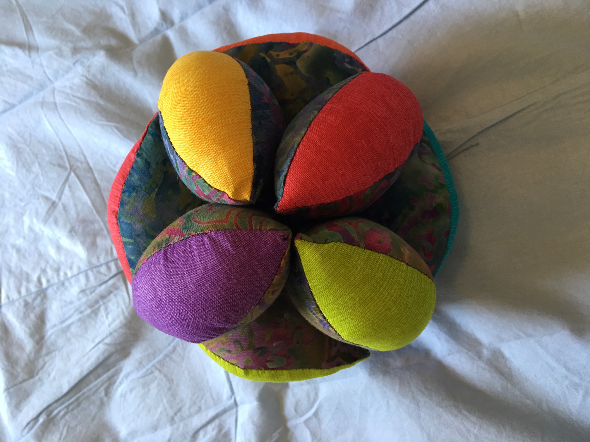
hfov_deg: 61.7
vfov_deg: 48.2
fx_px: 494
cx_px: 295
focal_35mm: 29
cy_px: 221
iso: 40
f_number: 2.2
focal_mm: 4.15
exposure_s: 1/15
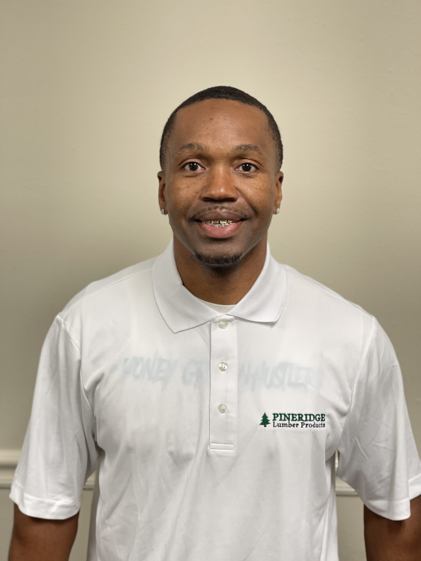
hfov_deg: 22.9
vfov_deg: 30.3
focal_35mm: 64
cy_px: 280
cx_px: 210
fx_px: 1038
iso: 125
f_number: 2.2
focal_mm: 7.5
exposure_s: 1/40
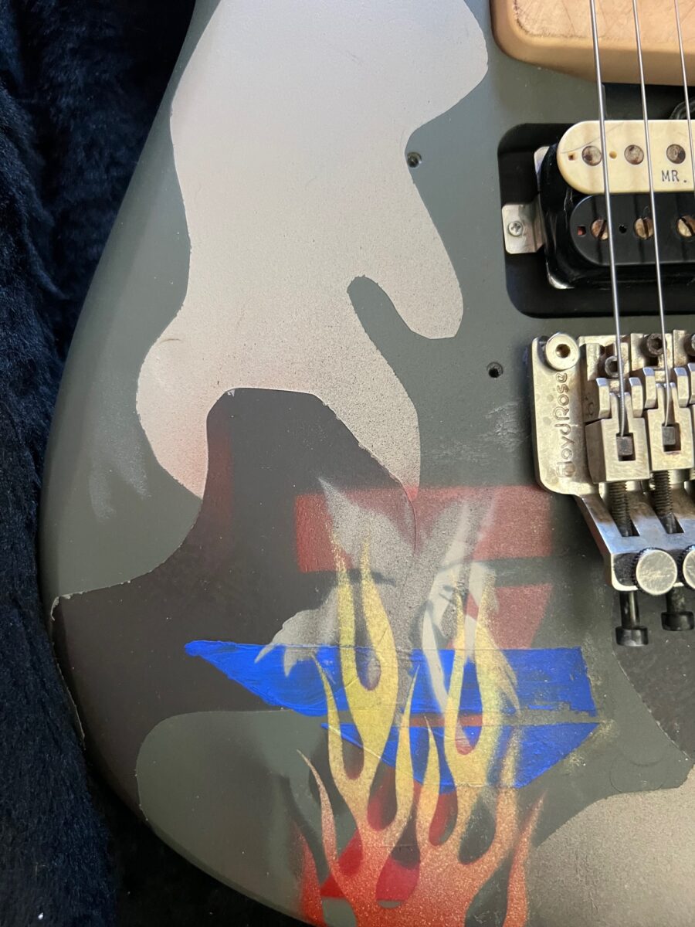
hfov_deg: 53.1
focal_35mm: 26
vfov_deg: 67.3
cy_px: 464
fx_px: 696
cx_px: 348
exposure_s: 1/60
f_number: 1.5
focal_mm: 5.7
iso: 500
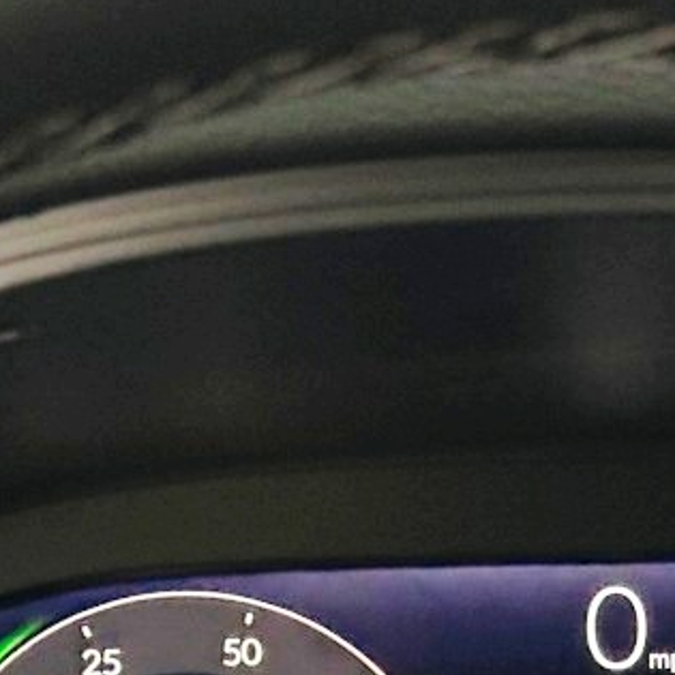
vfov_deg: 12.4
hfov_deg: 12.5
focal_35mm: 138
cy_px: 816
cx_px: 630
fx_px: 3044
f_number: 1.78
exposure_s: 1/20
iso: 640
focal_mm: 6.86
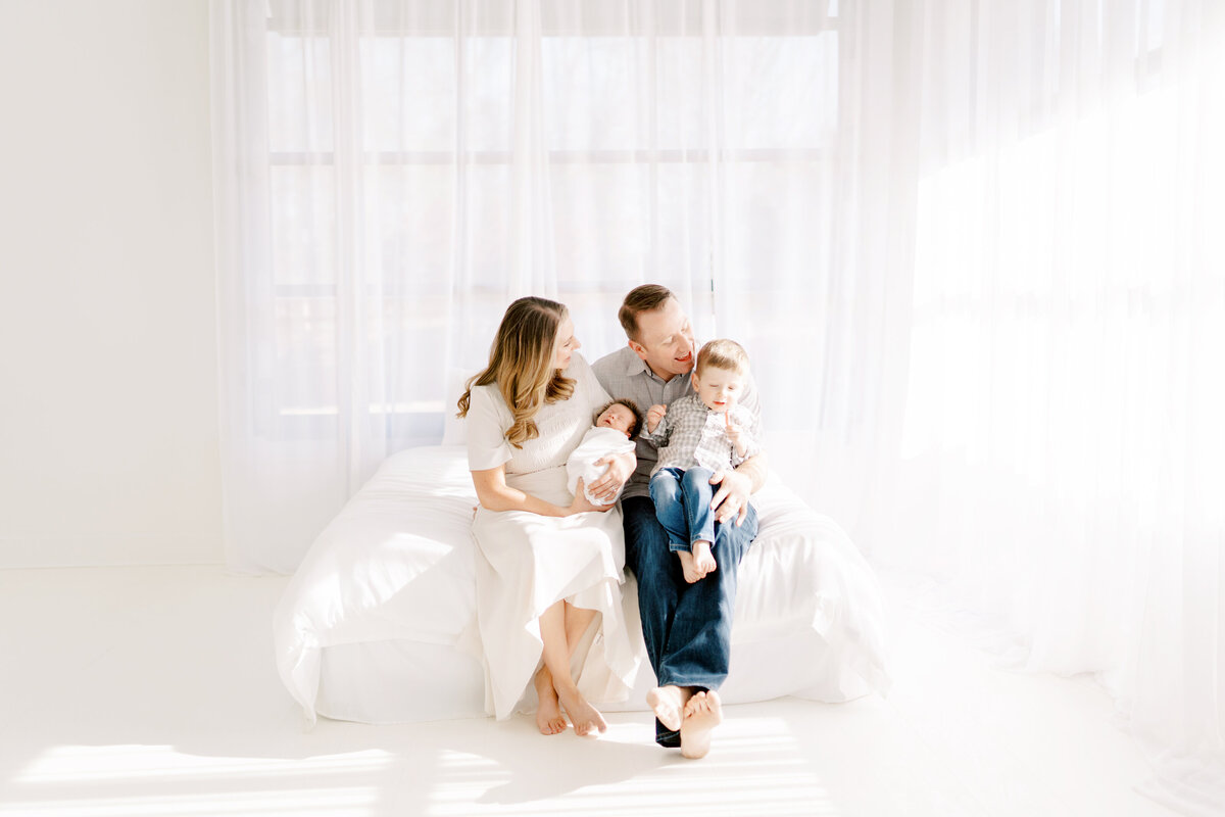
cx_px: 612
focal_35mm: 35
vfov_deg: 37.9
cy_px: 408
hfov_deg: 54.4
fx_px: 1191
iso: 100
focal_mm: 35
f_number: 1.4
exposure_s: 1/3200
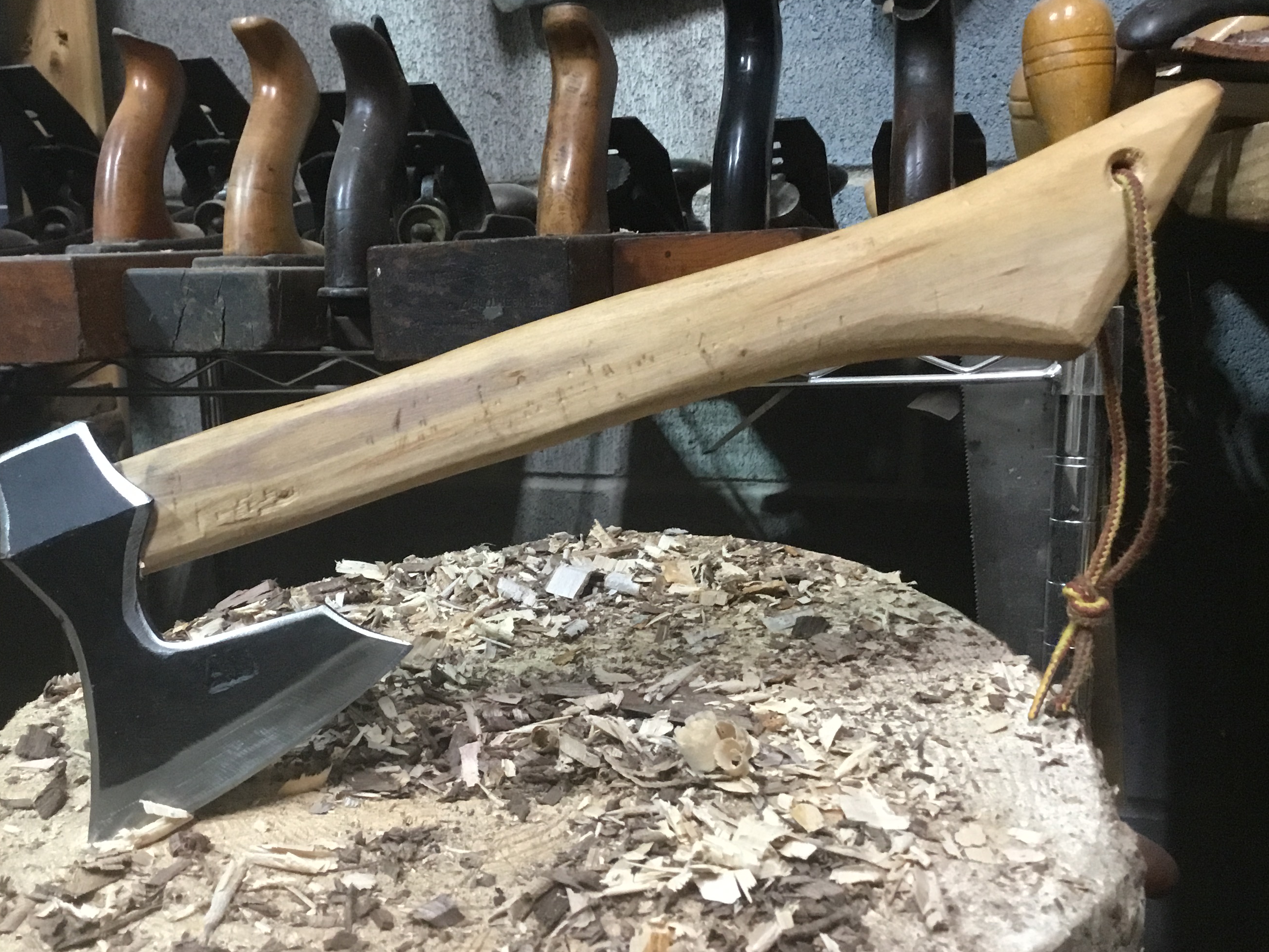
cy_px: 521
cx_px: 488
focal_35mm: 39
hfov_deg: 47.5
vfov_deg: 36.8
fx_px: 1430
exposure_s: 1/20
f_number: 2.4
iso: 200
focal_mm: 3.3
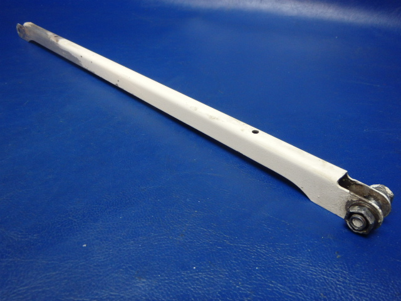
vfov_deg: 49.7
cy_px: 150
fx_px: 324
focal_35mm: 28
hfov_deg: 63.4
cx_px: 200
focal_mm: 5
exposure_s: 1/30
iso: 320
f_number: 3.9
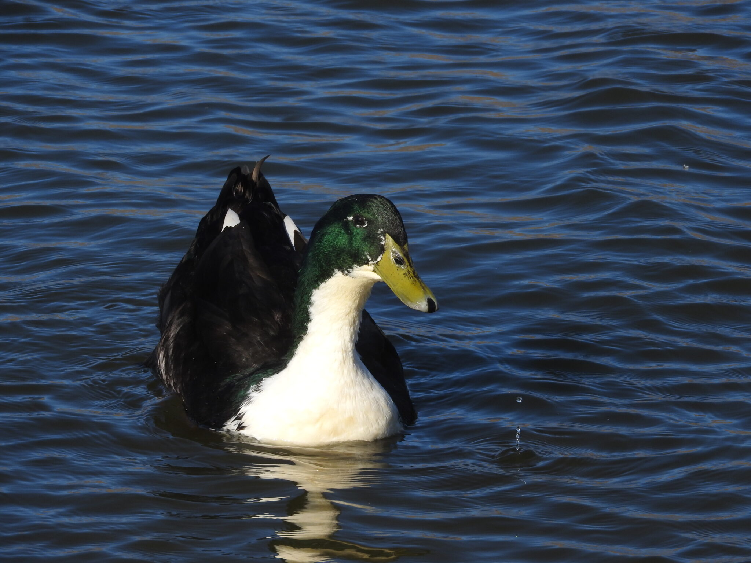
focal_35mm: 330
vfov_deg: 4.5
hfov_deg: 6.0
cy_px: 282
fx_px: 7159
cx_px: 376
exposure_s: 1/800
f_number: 5.5
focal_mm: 59.1
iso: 100
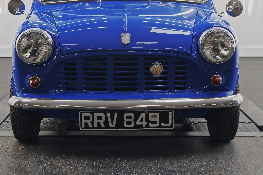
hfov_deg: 25.1
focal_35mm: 81
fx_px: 592
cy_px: 45
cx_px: 128
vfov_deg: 16.8
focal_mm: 41
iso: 320
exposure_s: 1/50
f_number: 4.5
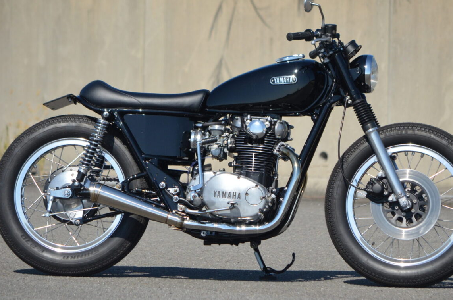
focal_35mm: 404
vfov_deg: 3.4
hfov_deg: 5.1
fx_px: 5074
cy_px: 144
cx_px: 240
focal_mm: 200
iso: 560
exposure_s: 1/4000
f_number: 5
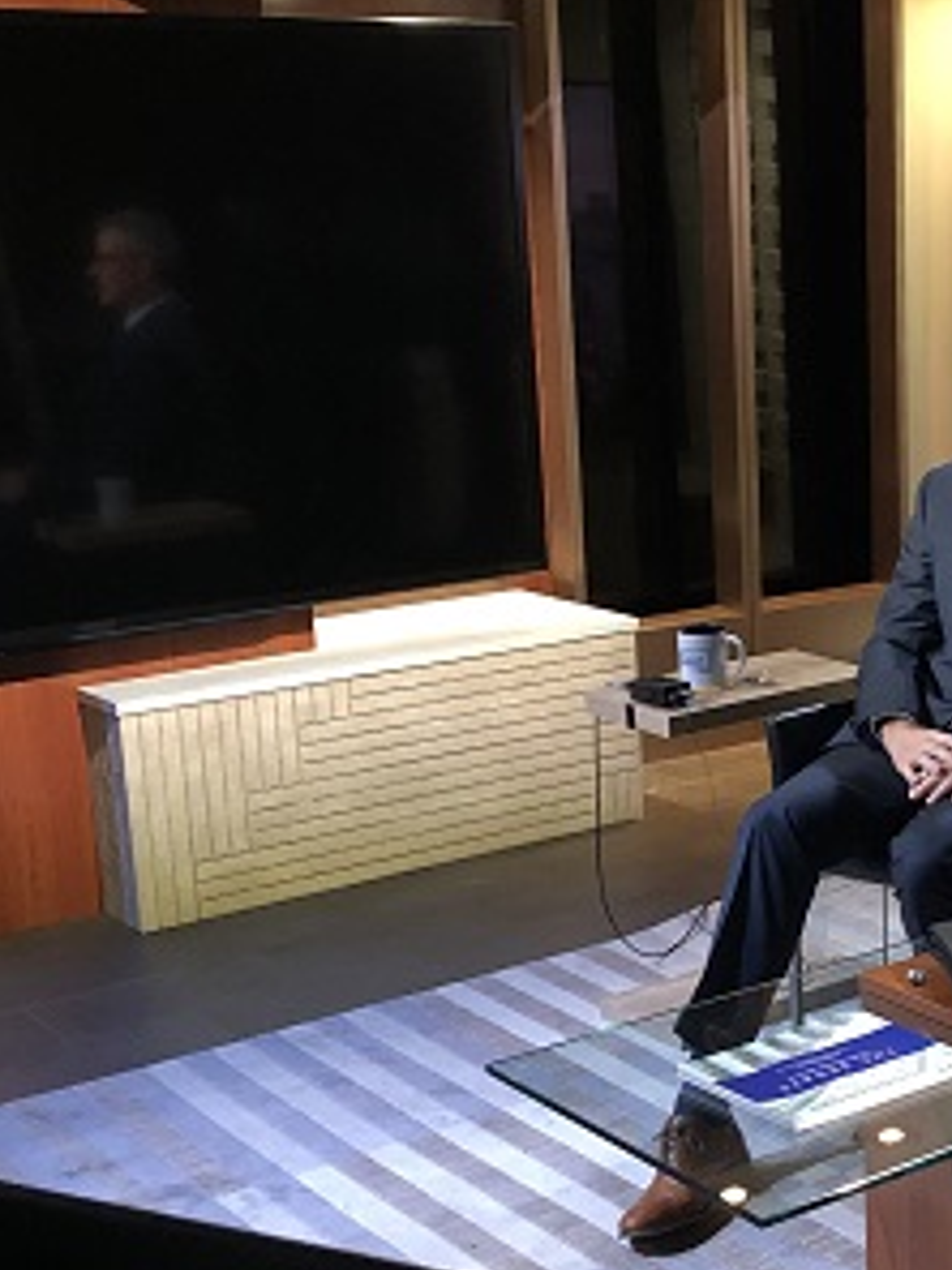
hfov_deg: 22.2
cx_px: 995
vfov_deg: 30.6
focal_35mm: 63
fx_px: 2310
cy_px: 777
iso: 100
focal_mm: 3.99
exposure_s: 1/9
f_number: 1.8
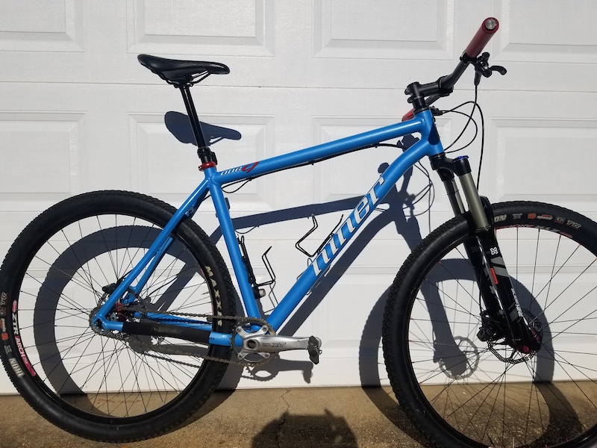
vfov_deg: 53.1
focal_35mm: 26
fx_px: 448
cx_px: 298
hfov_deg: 67.3
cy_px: 224
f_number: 1.7
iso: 50
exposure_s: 1/10656
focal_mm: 4.25
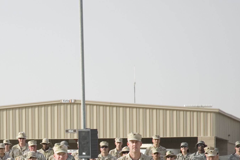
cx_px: 16
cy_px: 173
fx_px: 1565
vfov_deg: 5.8
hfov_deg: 8.7
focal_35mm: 235
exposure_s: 1/500
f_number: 5.6
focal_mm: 70
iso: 200
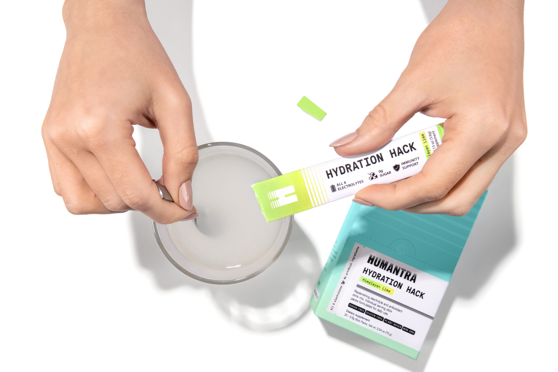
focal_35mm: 48
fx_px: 744
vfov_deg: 28.1
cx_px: 279
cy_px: 186
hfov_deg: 41.1
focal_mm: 48
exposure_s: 1/160
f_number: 20
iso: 100
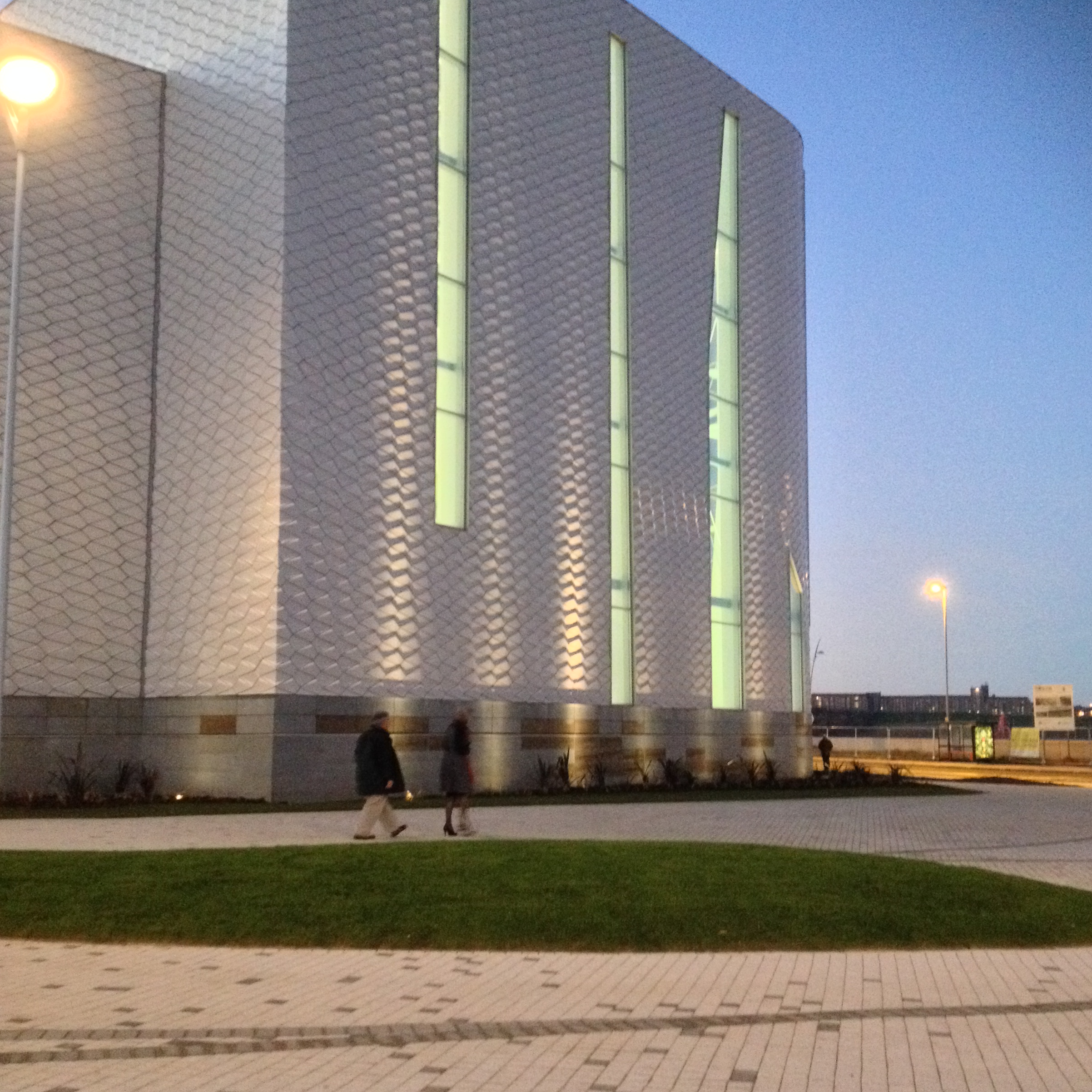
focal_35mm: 42
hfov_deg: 40.0
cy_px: 563
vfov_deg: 40.0
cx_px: 553
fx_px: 1499
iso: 500
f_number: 2.4
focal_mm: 4.28
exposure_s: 1/15
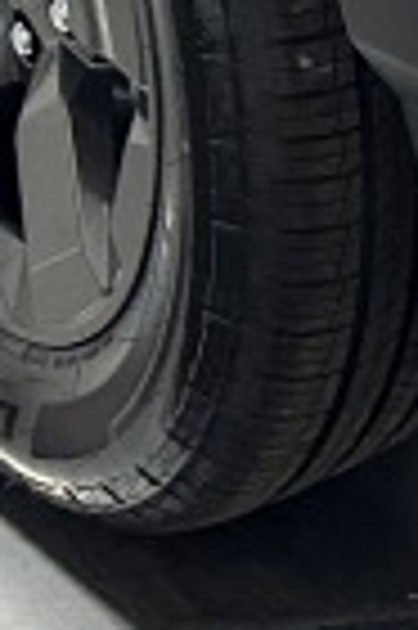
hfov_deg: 7.3
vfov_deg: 10.3
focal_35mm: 183
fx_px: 3195
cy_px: -670
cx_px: 647
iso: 400
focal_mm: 6.86
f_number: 1.78
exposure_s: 1/60
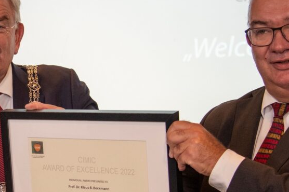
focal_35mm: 105
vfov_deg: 13.0
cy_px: 112
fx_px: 842
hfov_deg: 19.2
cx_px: 40
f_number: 4.5
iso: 1000
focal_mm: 38
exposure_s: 1/40
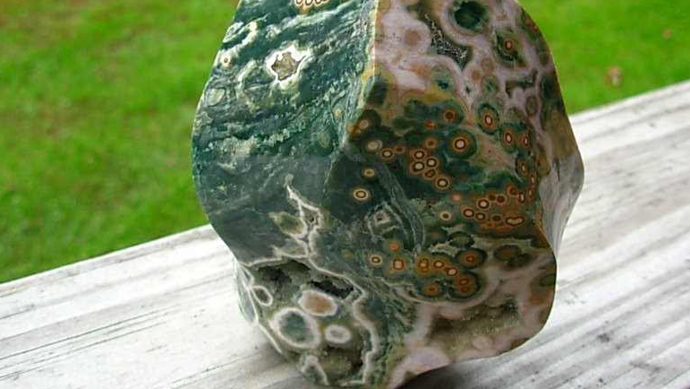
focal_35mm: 55
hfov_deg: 37.8
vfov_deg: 21.7
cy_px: 105
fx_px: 1006
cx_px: 374
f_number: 2.9
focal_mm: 6.3
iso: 50
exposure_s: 1/108
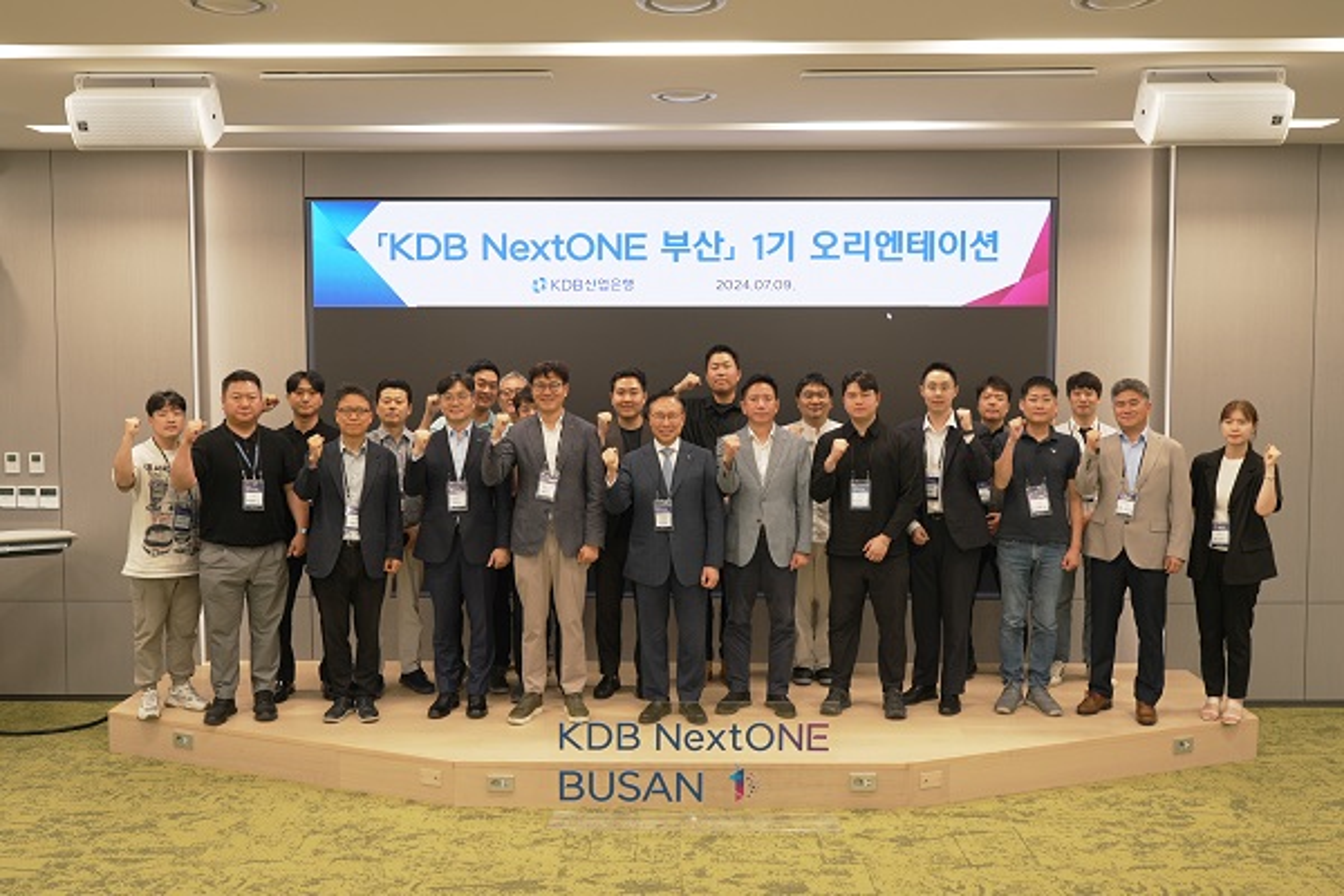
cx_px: 672
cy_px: 448
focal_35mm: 32
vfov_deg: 41.1
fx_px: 1195
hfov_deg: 58.7
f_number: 5.6
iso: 400
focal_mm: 32
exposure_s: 1/60
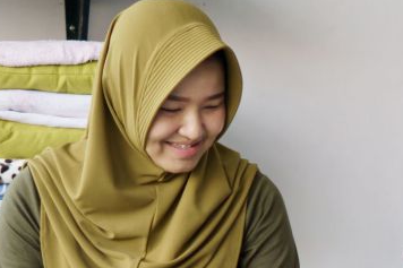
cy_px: 391
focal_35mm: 131
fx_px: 1463
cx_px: 559
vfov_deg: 10.2
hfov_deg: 14.8
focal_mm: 25
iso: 100
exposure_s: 1/500
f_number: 2
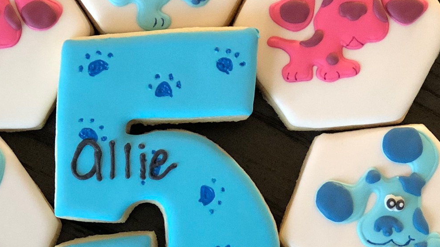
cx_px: 165
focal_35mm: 128
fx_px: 1493
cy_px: 215
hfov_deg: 16.7
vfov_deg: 9.4
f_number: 2.8
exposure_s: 1/30
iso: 200
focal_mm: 6.6
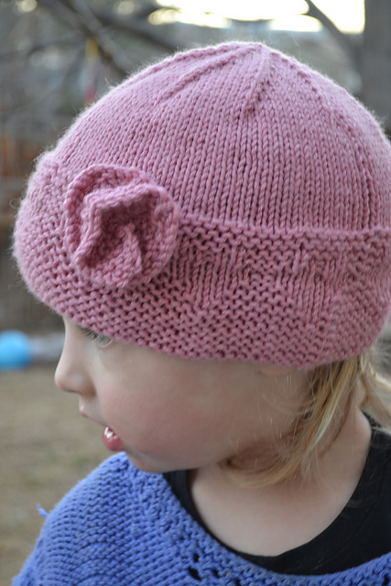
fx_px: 1172
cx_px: 196
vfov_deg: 28.1
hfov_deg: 18.9
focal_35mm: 72
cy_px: 293
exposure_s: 1/20
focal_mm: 48
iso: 400
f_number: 5.3
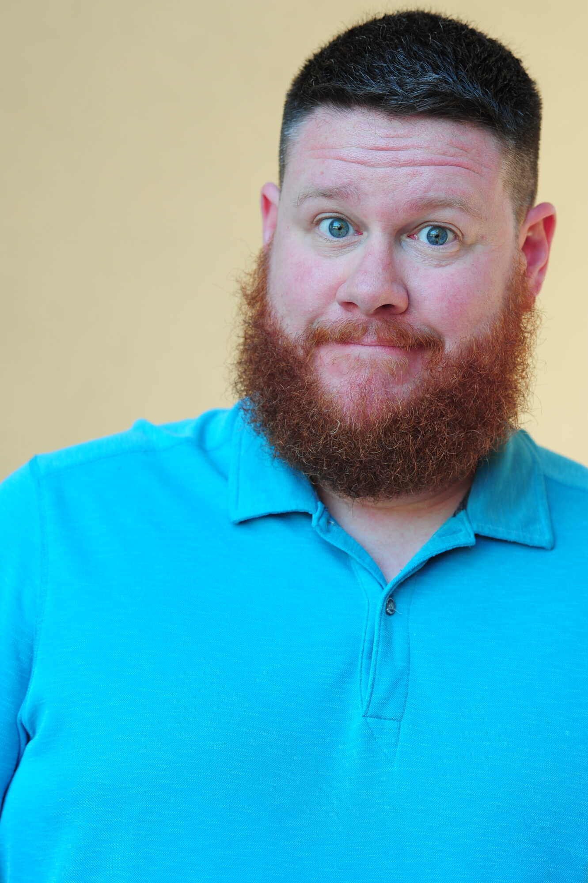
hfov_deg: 16.1
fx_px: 2085
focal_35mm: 85
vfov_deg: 23.9
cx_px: 294
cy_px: 442
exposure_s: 1/160
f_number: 4.5
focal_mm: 85
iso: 400
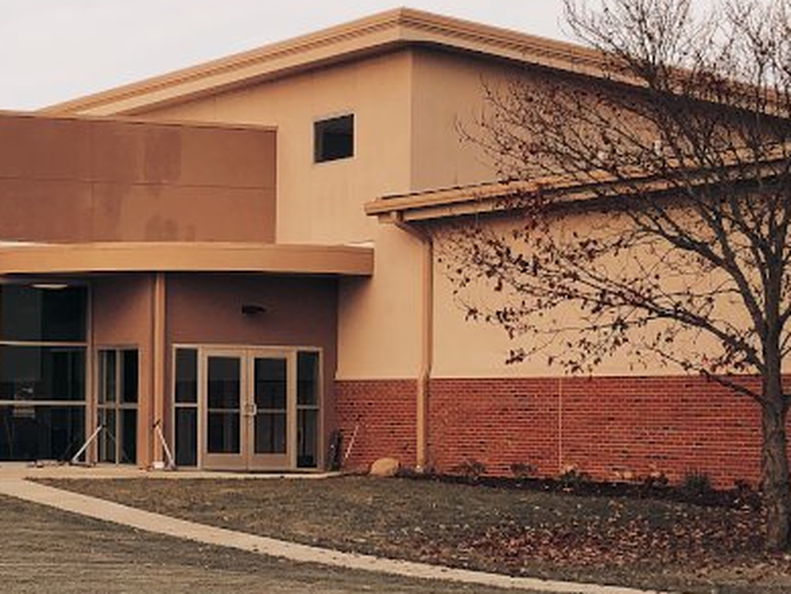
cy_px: 335
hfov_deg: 17.7
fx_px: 2469
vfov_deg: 13.7
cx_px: -51
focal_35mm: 108
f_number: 1.8
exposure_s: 1/421
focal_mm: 3.99
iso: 20
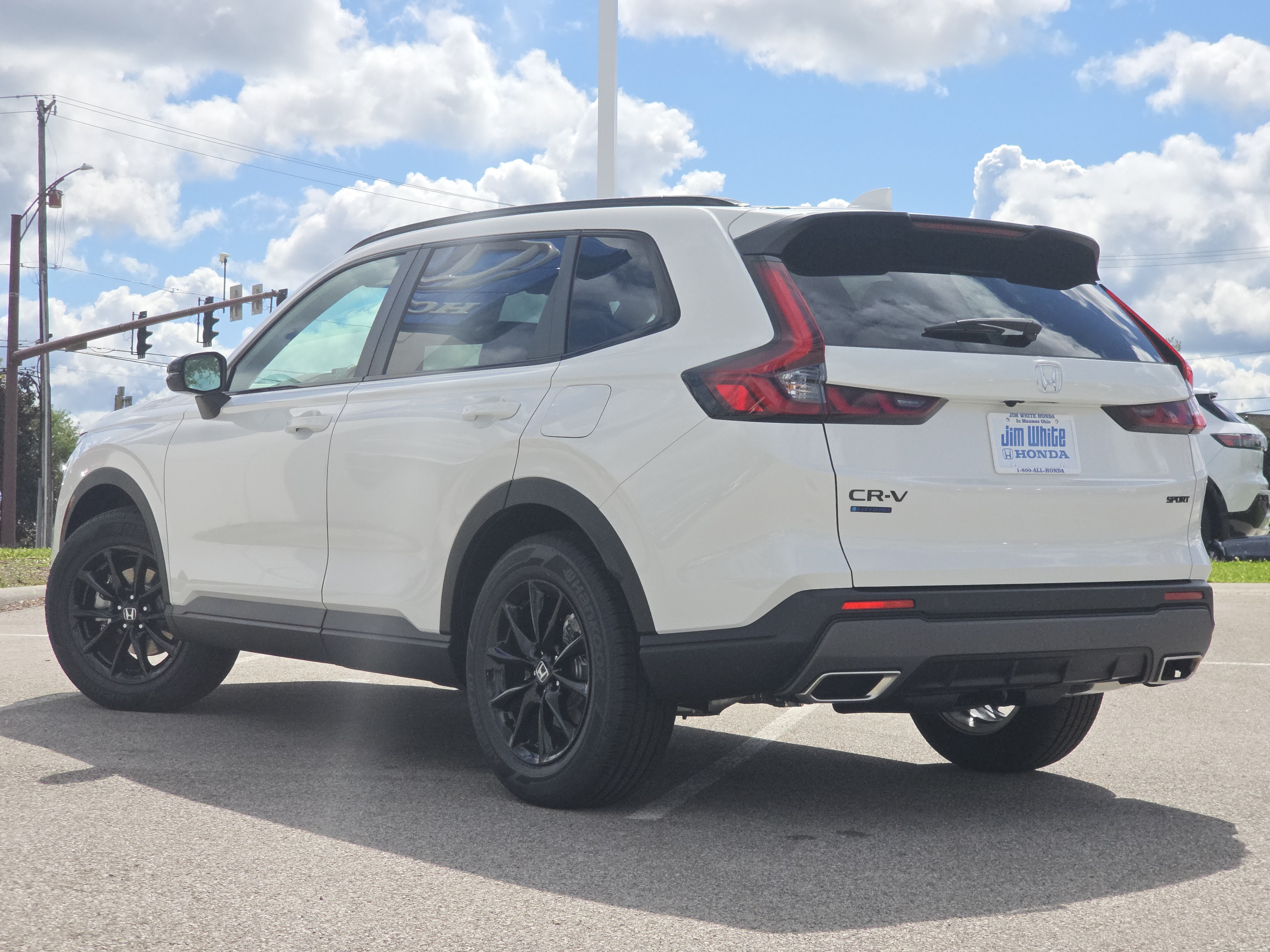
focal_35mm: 69
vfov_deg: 21.3
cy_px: 476
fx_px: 2531
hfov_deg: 28.2
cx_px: 635
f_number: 2.4
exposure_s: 1/3579
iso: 50
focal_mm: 7.9
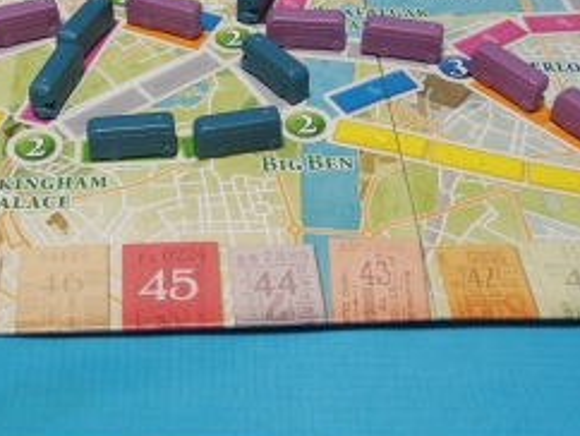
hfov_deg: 29.3
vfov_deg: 22.3
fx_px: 1107
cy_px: 186
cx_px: 223
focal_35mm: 66
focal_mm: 6.7
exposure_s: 1/30
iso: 320
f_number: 2.8
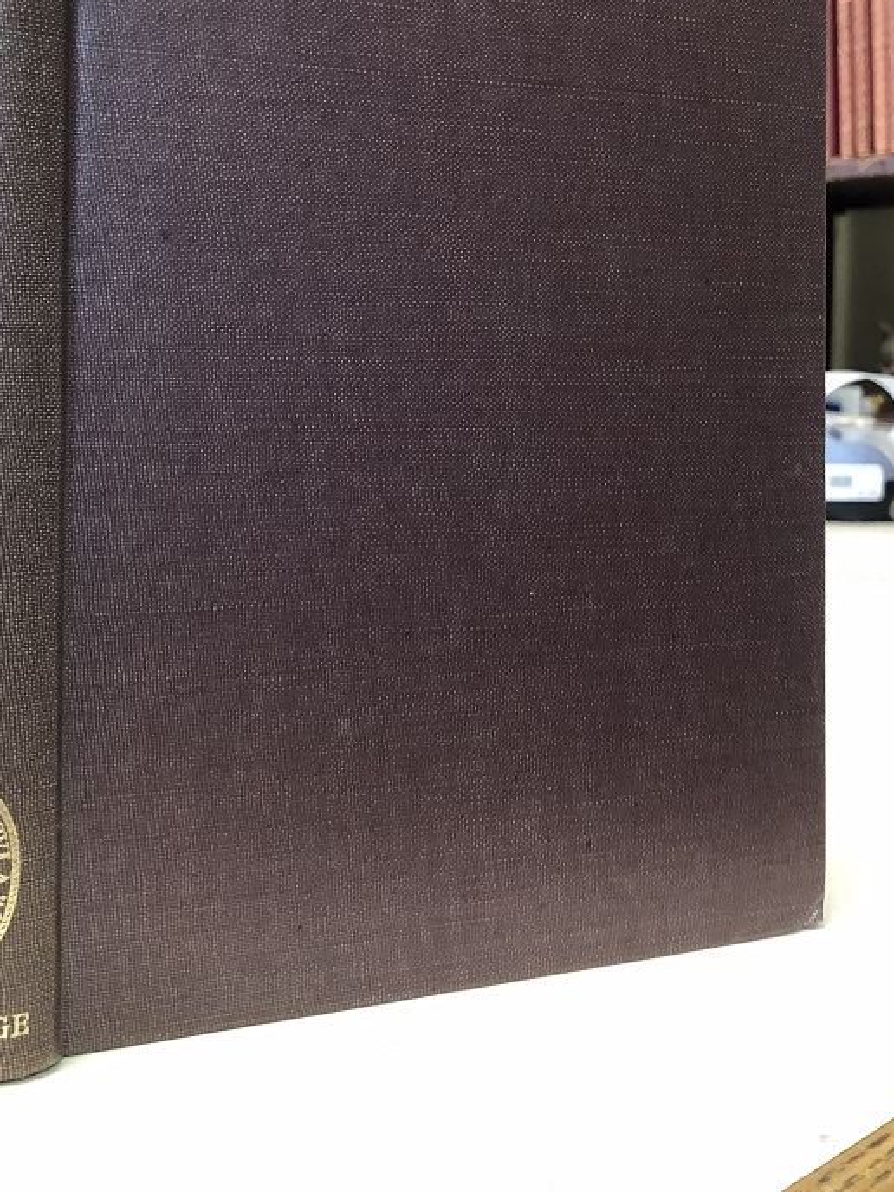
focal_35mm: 41
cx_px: 350
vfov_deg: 44.5
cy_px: 321
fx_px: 1412
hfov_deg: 35.0
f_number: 1.8
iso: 100
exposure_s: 1/15
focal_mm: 3.99
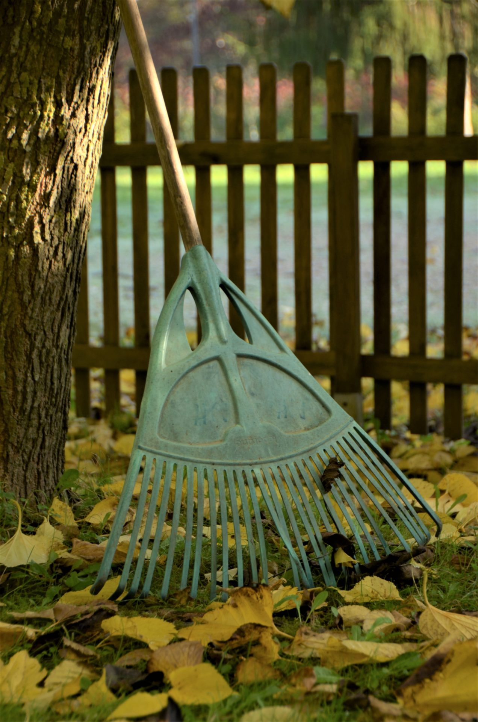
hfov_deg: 11.1
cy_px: 361
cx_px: 239
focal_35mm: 123
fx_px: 2460
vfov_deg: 16.7
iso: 200
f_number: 5
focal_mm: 82
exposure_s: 1/200
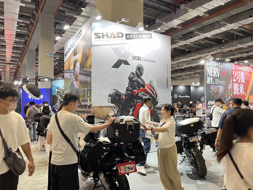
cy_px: 95
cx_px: 126
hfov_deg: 67.3
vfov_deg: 53.1
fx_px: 190
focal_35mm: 26
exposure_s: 1/60
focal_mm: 5.1
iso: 80
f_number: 1.6
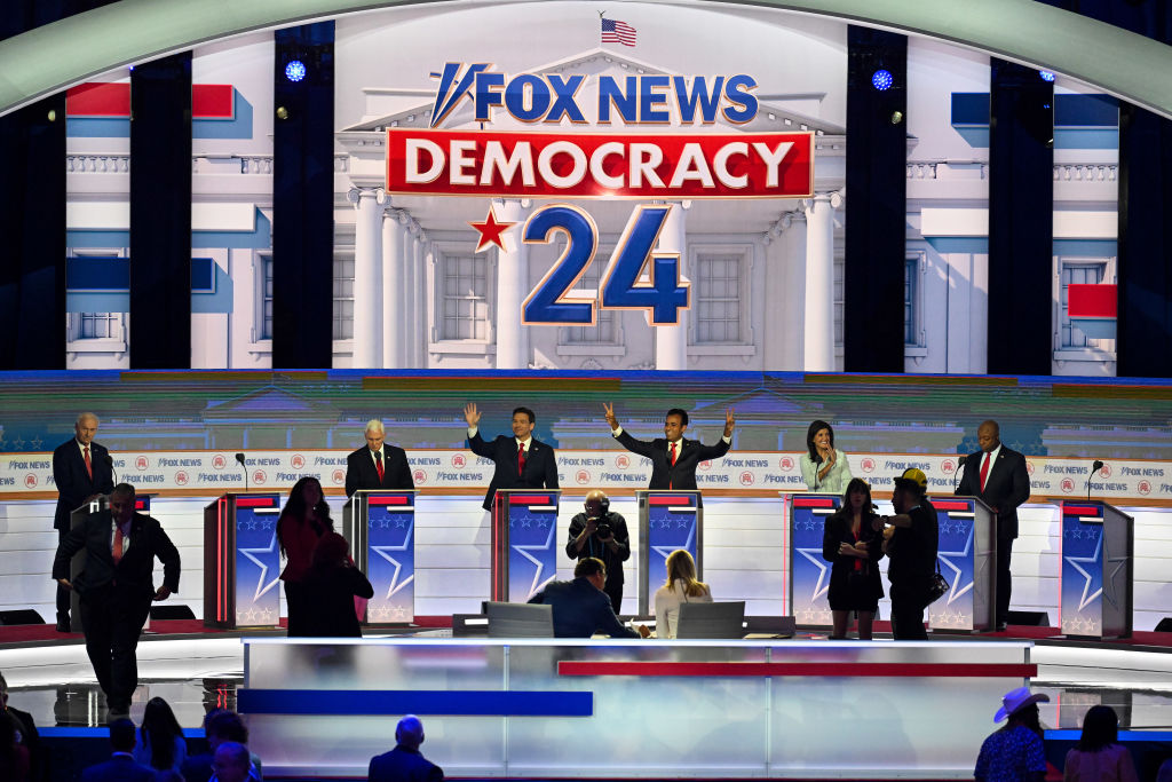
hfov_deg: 10.3
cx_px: 586
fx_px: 6512
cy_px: 391
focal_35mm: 200
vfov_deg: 6.9
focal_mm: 200
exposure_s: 1/500
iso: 6400
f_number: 3.5
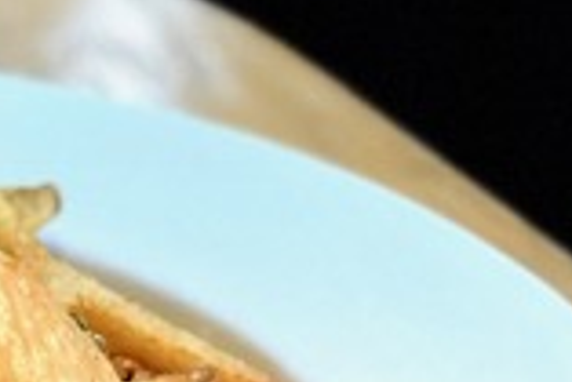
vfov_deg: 5.7
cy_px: 451
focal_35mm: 242
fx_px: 3849
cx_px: -302
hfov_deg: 8.3
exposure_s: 1/60
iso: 250
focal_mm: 6.6
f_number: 2.8
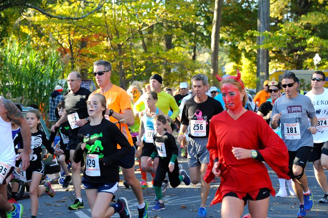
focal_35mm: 105
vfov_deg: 13.0
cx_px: 164
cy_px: 109
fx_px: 956
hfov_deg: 19.5
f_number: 5.6
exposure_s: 1/500
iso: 2000
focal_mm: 105
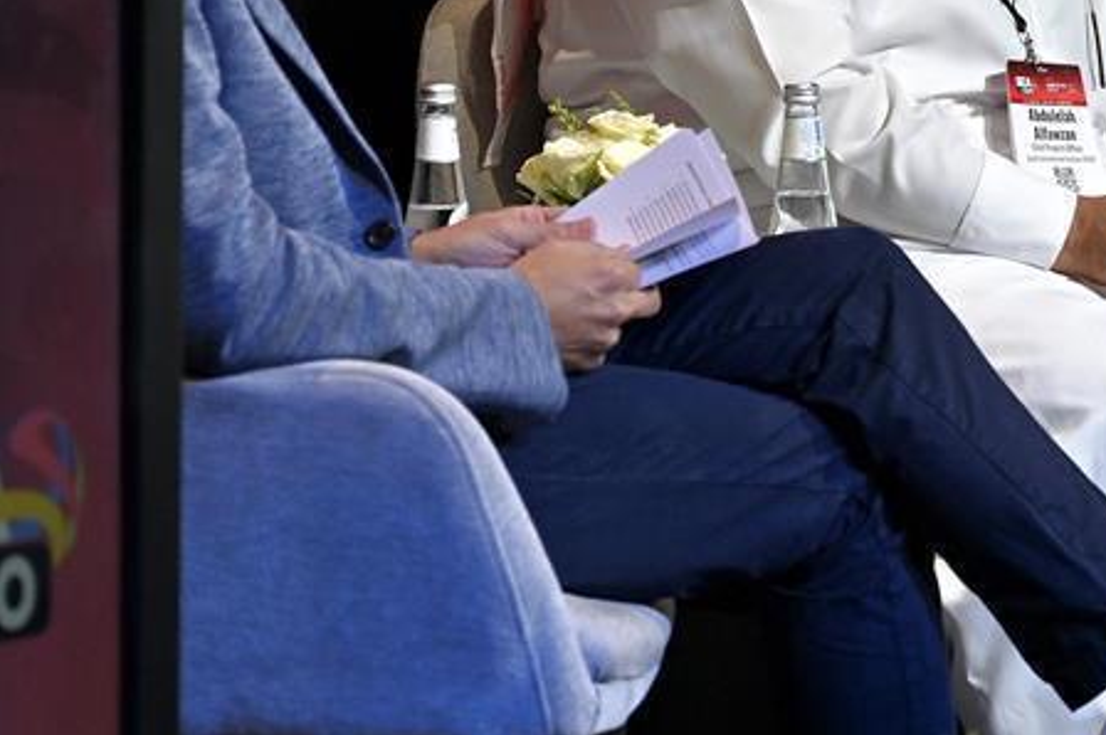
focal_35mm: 250
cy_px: 2
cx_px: 1025
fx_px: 7675
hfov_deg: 8.2
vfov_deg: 5.5
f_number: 2.8
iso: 400
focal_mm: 70
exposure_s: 1/200
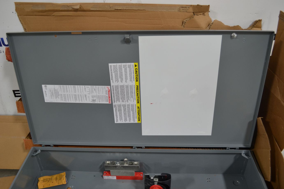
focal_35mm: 30
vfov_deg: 43.6
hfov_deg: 61.9
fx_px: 237
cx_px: 142
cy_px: 94
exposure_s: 1/50
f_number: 3.8
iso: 400
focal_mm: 20
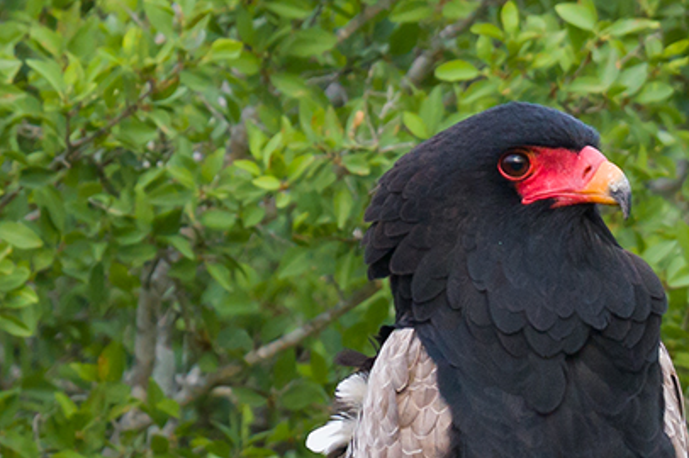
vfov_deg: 0.6
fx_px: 44556
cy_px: 628
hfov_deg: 0.9
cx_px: 1181
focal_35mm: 2330
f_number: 6.3
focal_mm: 420
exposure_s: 1/125
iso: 800
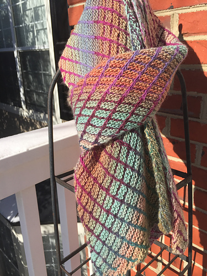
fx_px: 231
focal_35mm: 29
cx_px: 104
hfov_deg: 48.2
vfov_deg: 61.7
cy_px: 138
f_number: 2.2
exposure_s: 1/2198
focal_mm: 4.15
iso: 32
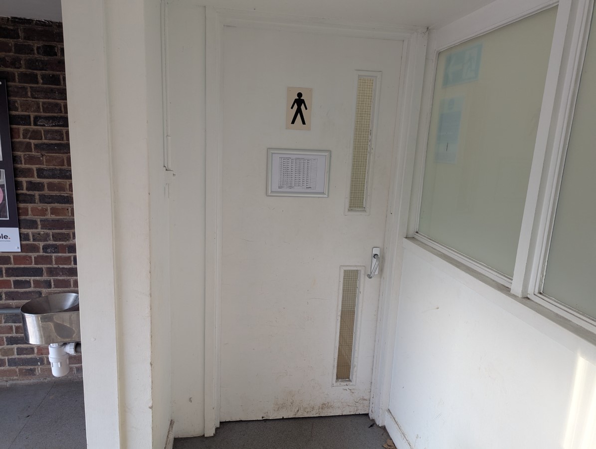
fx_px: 414
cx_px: 298
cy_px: 224
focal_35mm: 24
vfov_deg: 56.9
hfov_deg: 71.5
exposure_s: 1/100
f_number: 1.85
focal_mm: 6.81
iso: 115
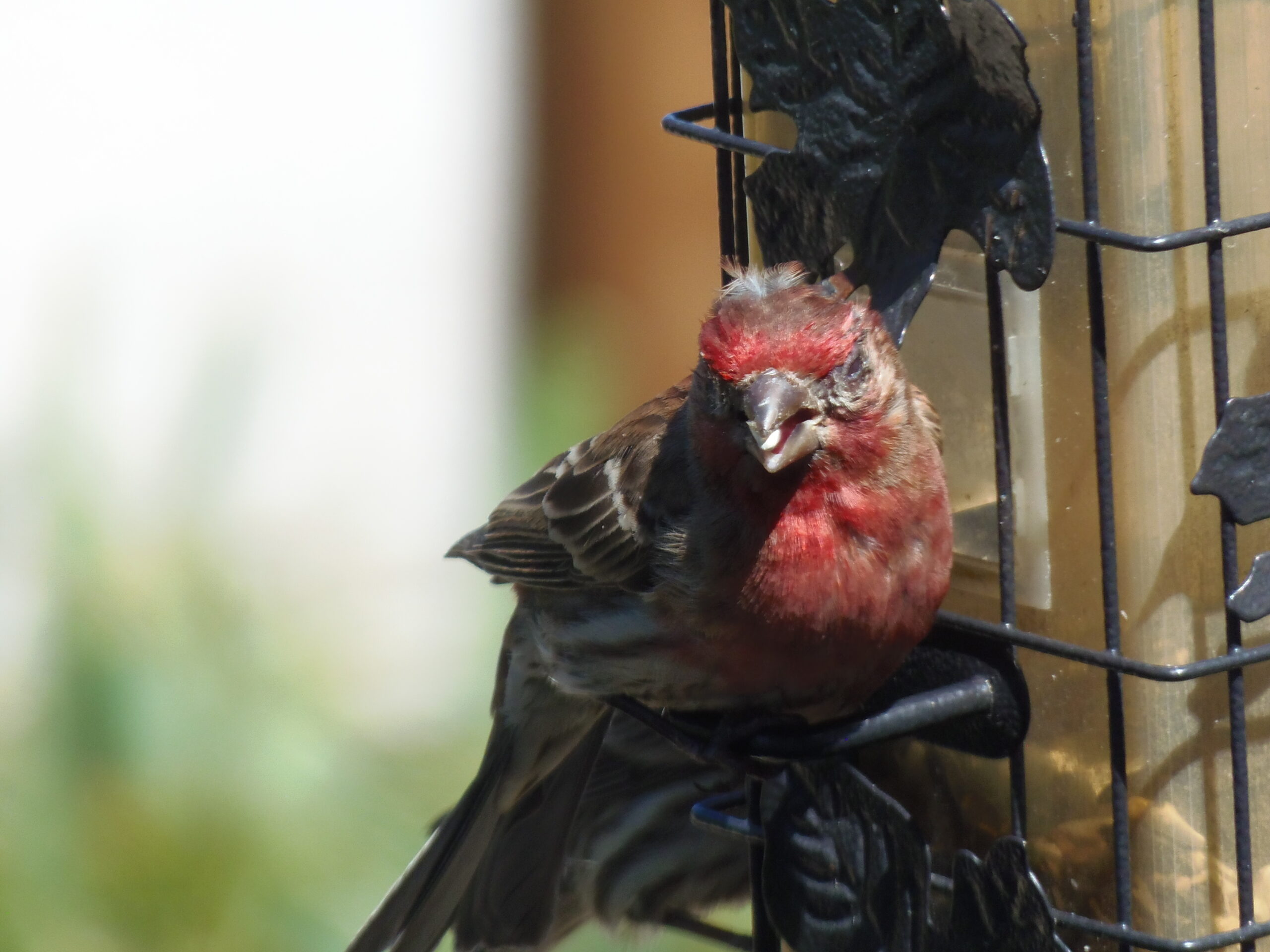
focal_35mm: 864
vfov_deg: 1.7
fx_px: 31699
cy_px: 476
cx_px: 635
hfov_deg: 2.3
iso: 160
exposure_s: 1/500
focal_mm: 154.8
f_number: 5.7
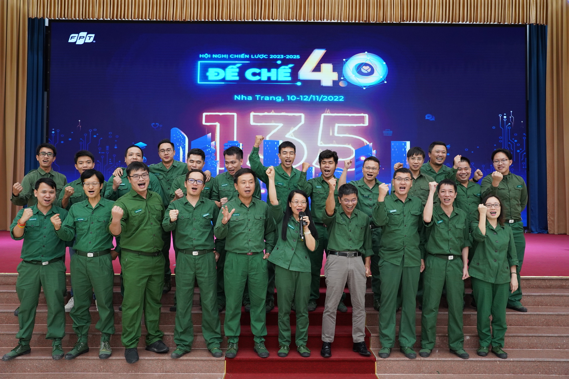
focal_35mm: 32
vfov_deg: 41.1
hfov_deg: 58.7
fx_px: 506
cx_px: 284
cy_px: 190
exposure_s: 1/160
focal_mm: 32
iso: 2000
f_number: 4.5
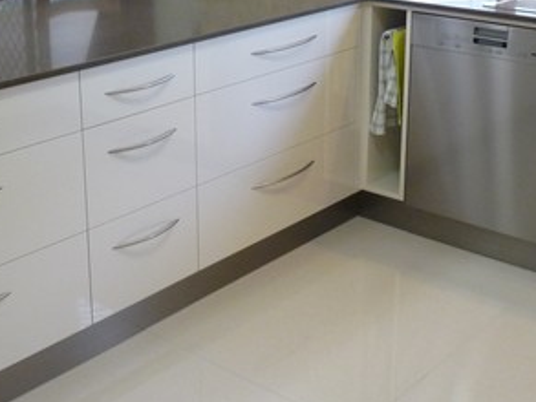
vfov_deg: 24.6
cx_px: 265
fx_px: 914
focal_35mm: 59
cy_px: 102
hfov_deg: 32.7
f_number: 2.8
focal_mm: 4.8
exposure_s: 1/30
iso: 250
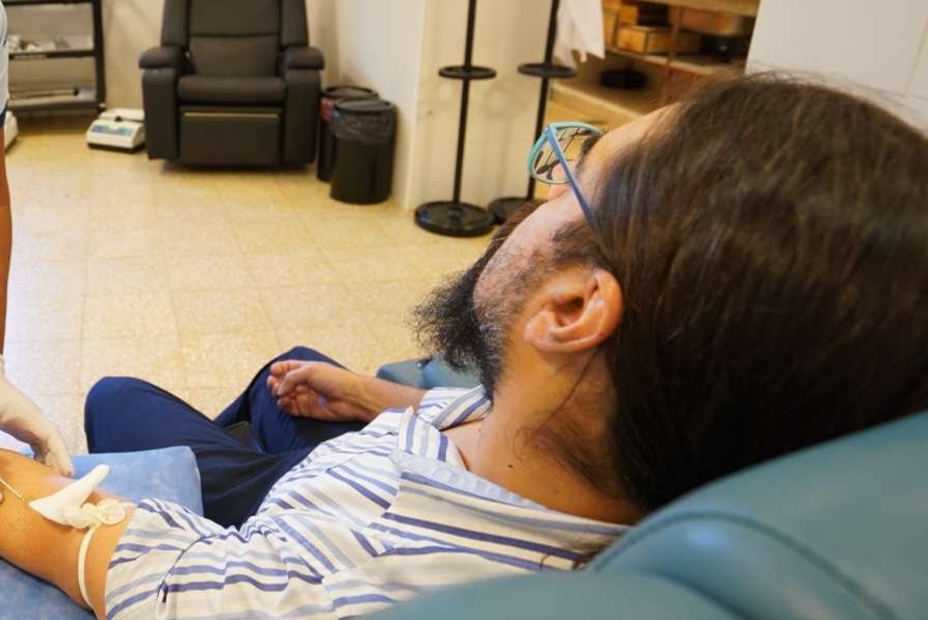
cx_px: 140
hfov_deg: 57.1
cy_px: 202
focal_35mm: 29
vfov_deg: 44.3
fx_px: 748
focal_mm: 16
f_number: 4
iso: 800
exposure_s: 1/50
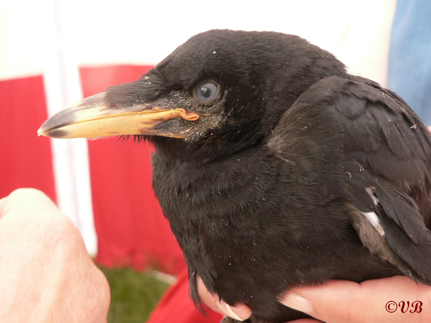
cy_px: 162
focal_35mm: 54
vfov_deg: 27.0
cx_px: 216
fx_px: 672
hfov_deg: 35.5
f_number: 2.8
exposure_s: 1/25
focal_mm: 9.1
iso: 80
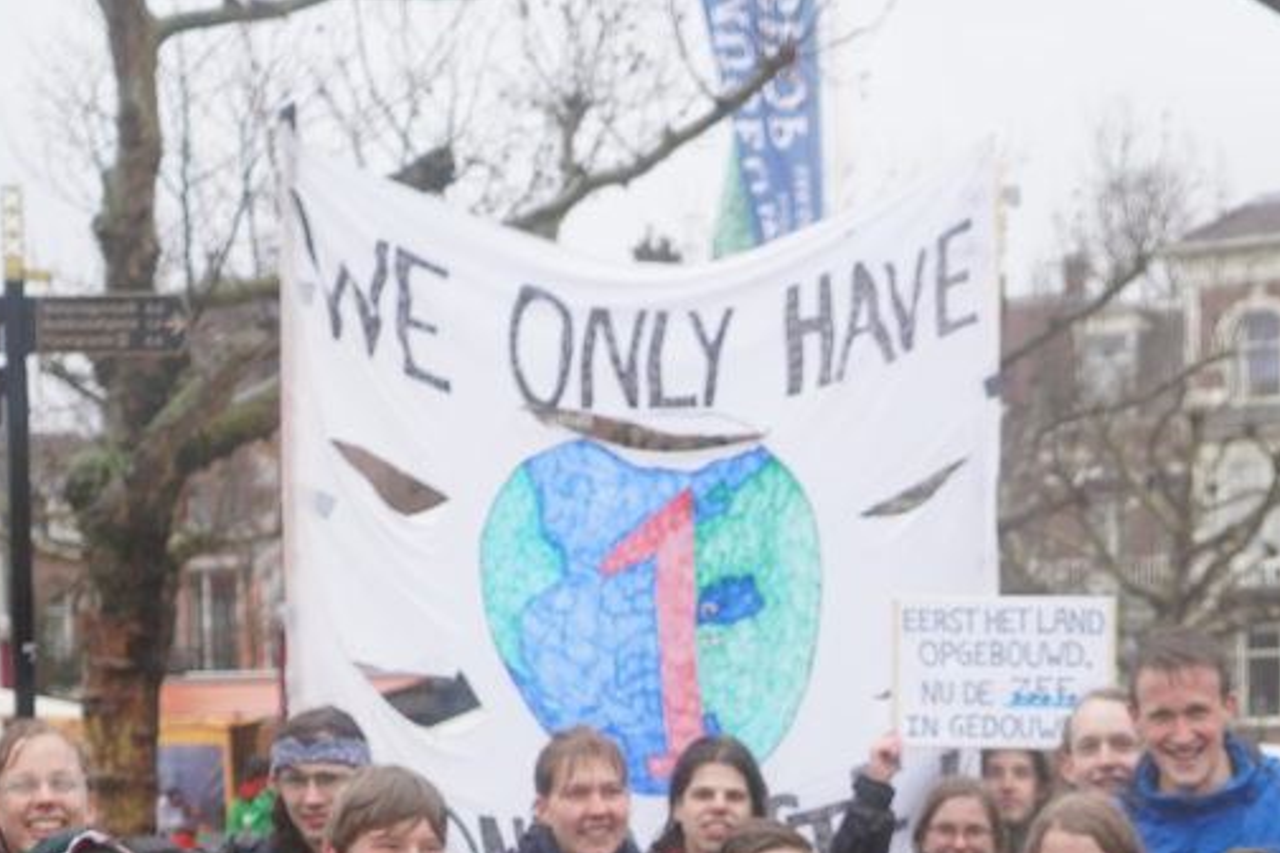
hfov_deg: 25.0
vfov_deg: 16.2
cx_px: 983
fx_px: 2844
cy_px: 1092
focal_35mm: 80
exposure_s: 1/160
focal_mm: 28
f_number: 4
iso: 250
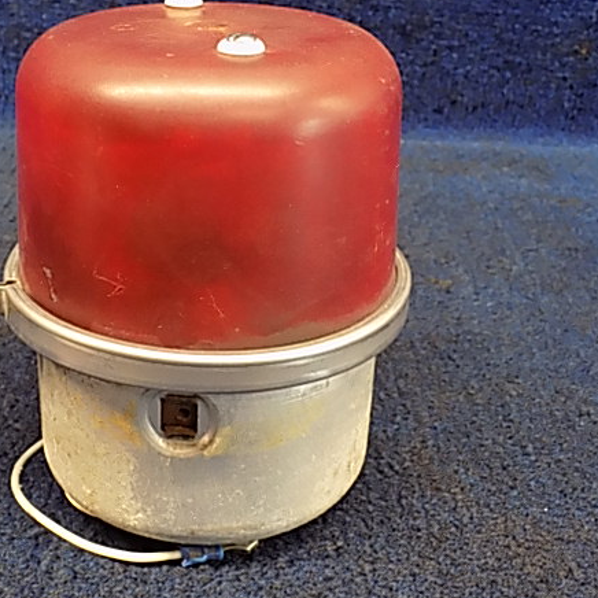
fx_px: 938
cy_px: 278
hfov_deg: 35.1
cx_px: 213
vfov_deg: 35.3
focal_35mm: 48
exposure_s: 1/13
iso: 400
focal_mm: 6.6
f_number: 3.5
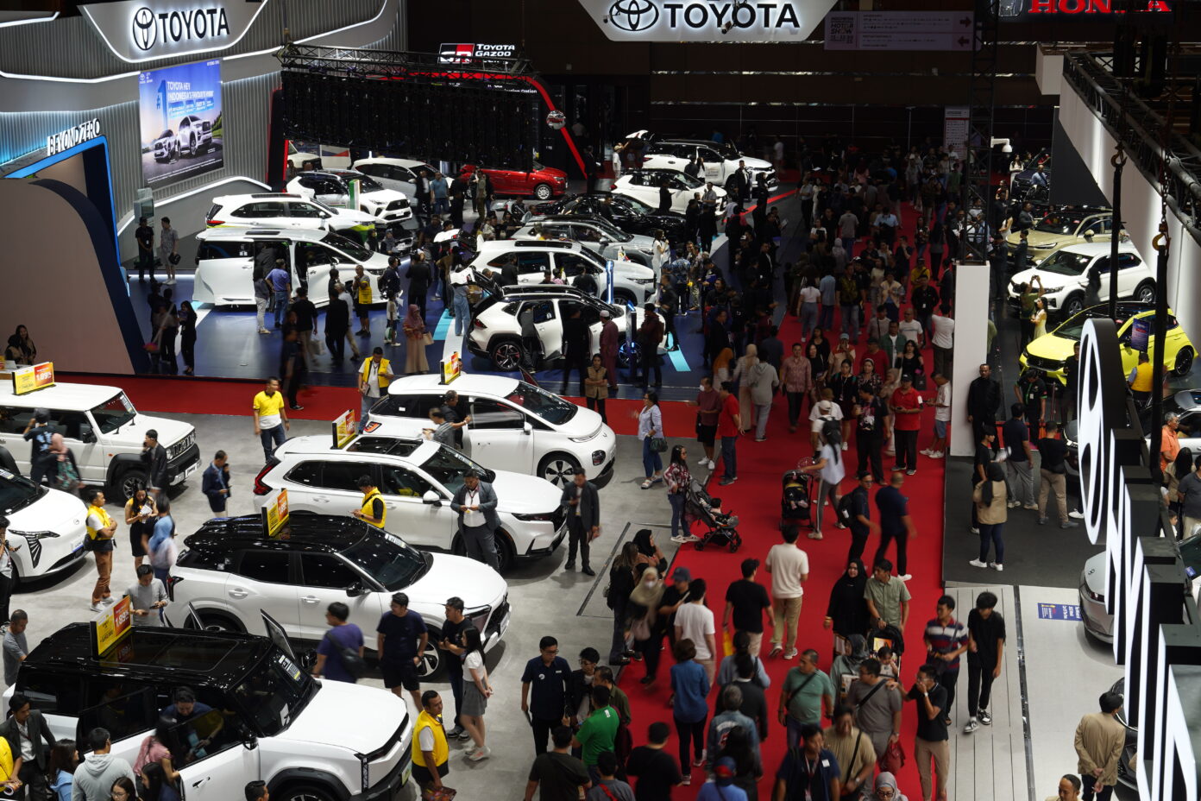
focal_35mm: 52
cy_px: 400
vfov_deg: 26.0
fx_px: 1735
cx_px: 600
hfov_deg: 38.2
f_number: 10
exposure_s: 1/10
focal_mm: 52
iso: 160
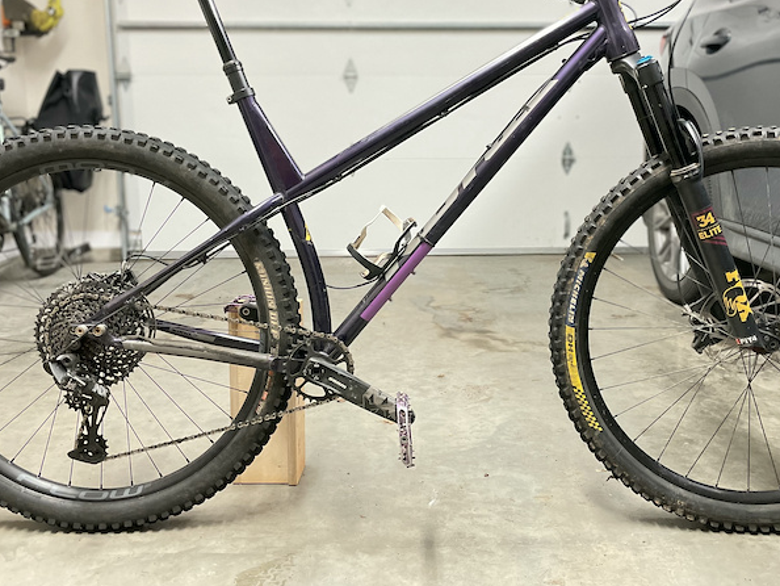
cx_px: 416
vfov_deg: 40.6
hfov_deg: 52.6
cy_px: 242
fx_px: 789
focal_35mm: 35
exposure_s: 1/40
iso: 500
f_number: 1.6
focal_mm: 4.2
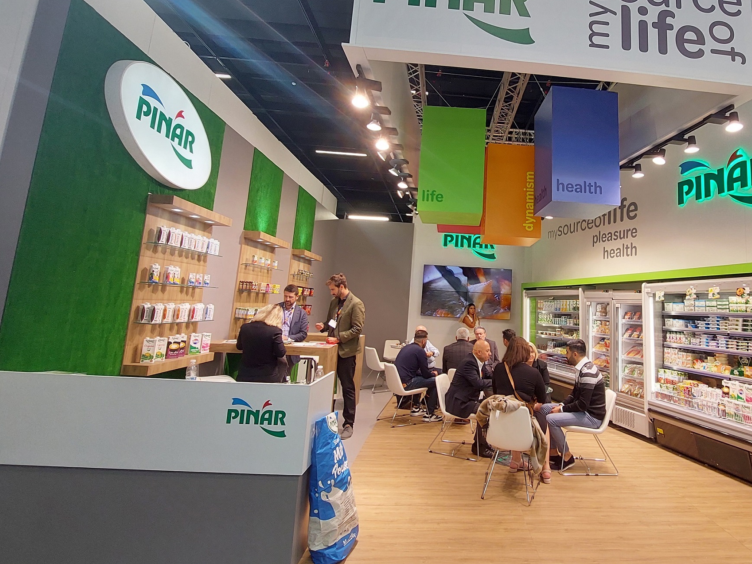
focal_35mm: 18
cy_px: 252
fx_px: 391
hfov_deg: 85.7
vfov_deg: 71.4
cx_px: 478
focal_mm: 1.74
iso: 80
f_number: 2.2
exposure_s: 1/100
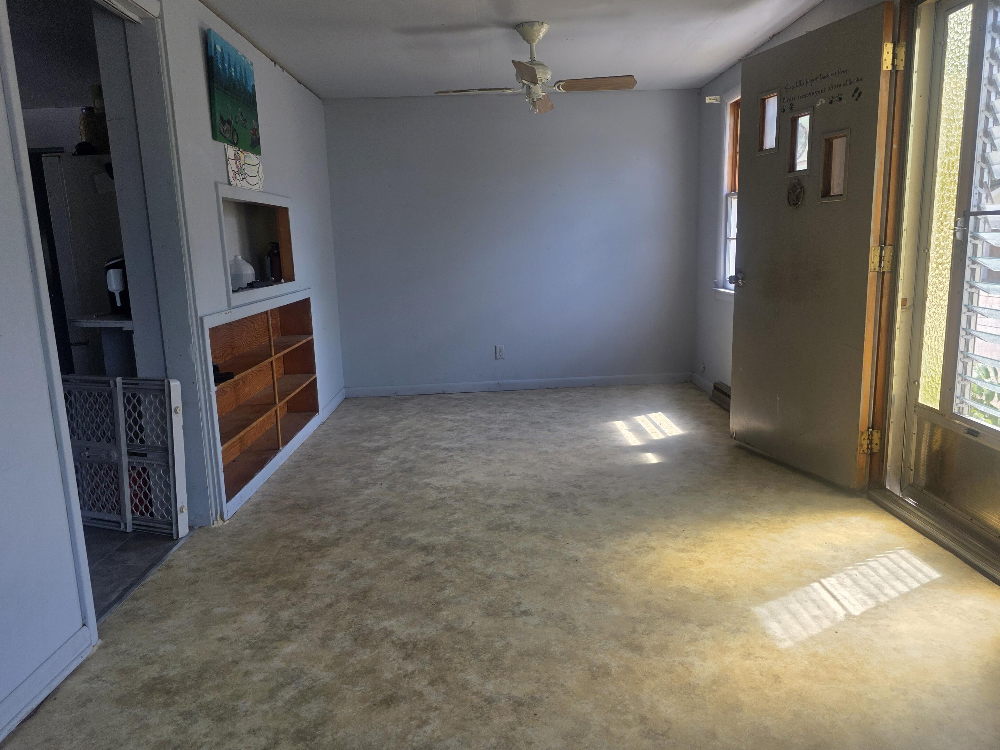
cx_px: 507
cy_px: 367
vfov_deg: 56.8
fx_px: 693
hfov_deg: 71.6
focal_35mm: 24
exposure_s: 1/359
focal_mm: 6.3
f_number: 1.7
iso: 50
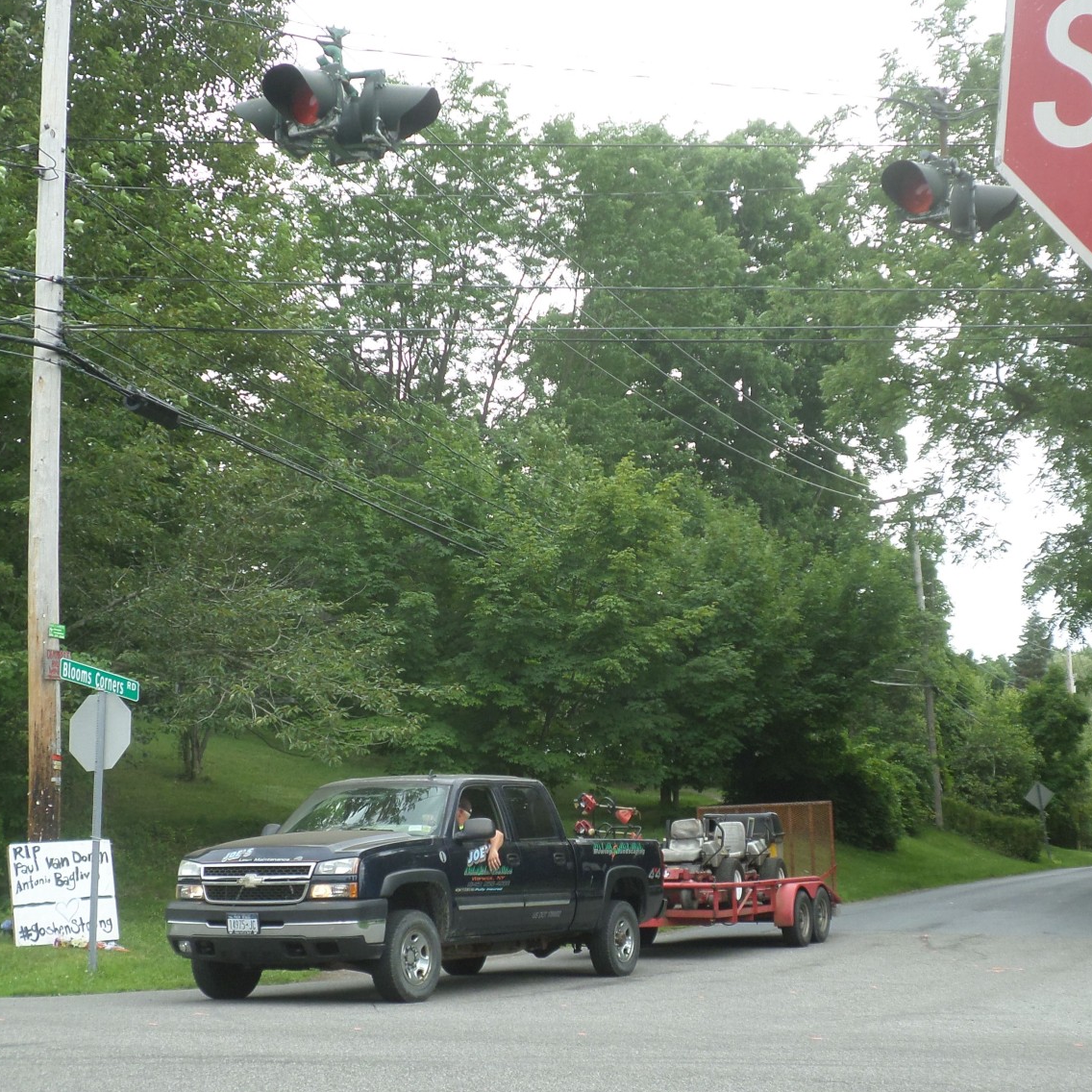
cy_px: 603
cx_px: 583
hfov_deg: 30.5
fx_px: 1999
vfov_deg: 30.5
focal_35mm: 56
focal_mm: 6.5
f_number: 3
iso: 80
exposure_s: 1/250
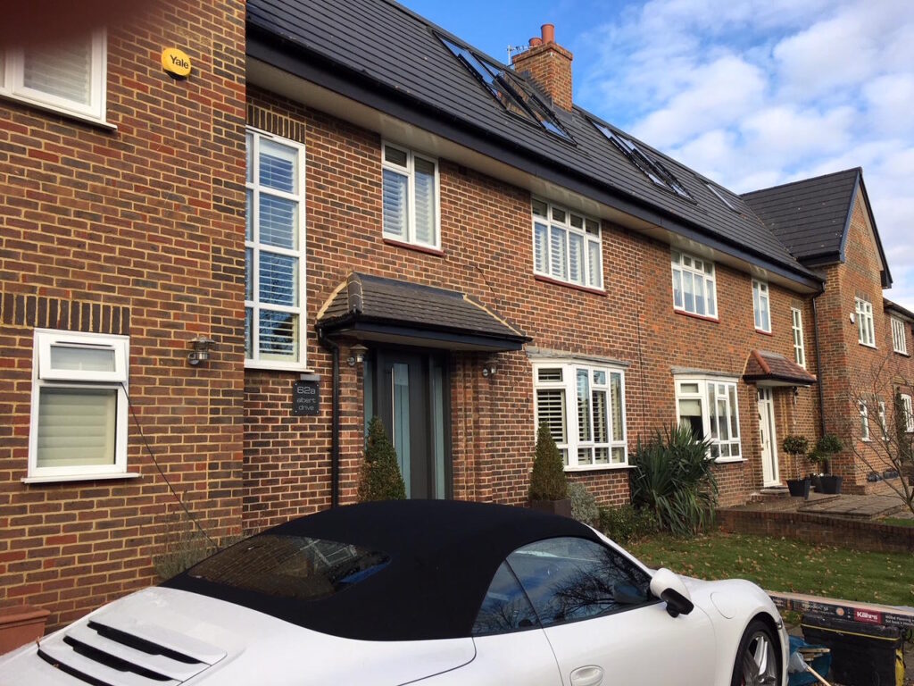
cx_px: 457
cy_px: 343
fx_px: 766
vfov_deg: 48.2
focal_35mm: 29
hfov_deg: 61.7
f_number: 2.2
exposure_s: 1/620
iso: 25
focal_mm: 4.15
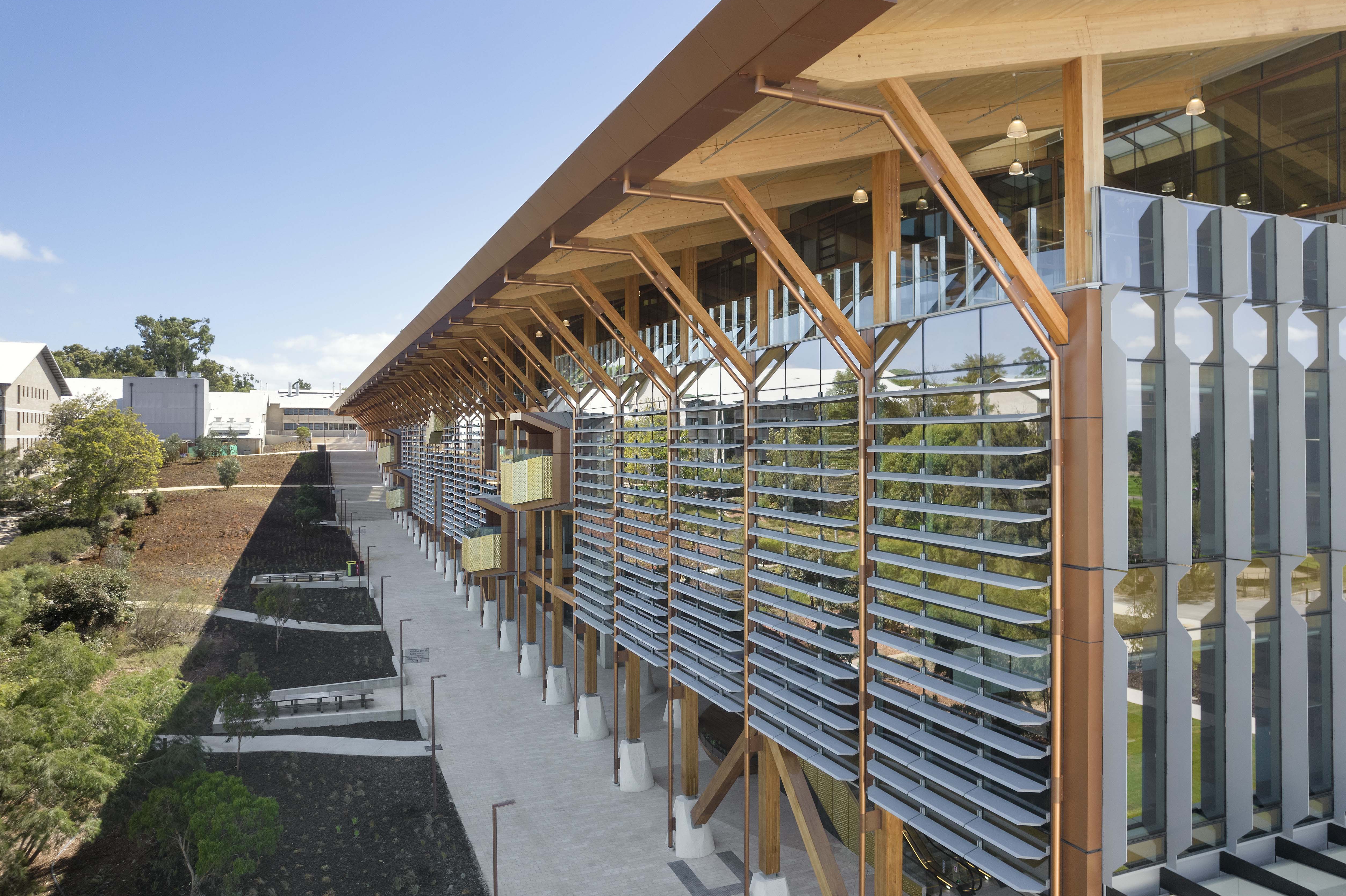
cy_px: 434
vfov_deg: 53.1
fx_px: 897
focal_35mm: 24
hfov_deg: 73.7
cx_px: 712
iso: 100
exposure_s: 1/1250
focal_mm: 8.38
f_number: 2.8
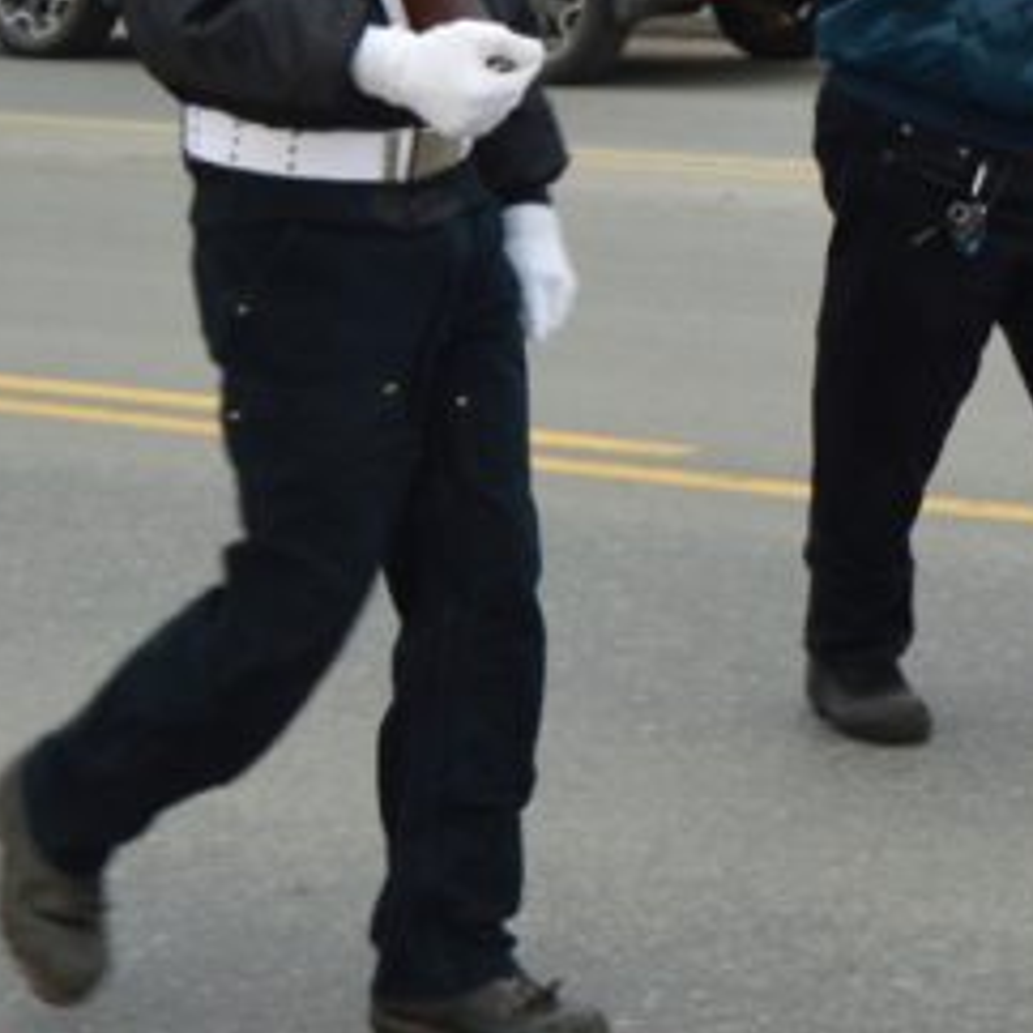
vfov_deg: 13.7
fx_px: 4180
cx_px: 1298
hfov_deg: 13.6
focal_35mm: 124
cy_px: -241
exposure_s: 1/80
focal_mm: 23
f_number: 8
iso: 400
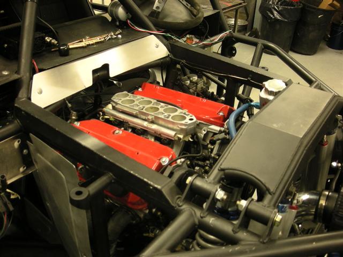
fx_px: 347
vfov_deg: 40.7
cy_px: 128
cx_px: 172
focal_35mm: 35
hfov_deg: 52.6
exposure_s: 1/8
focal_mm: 5.7
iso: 95
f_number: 2.8
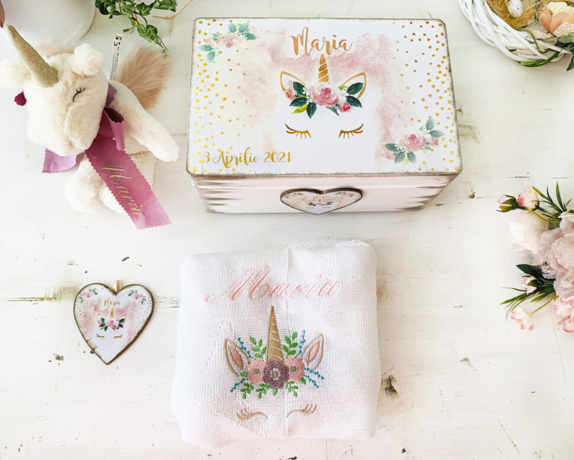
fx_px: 476
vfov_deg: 51.5
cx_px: 292
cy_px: 231
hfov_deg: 62.2
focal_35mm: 28
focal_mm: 4.2
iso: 25
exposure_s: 1/150
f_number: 1.8
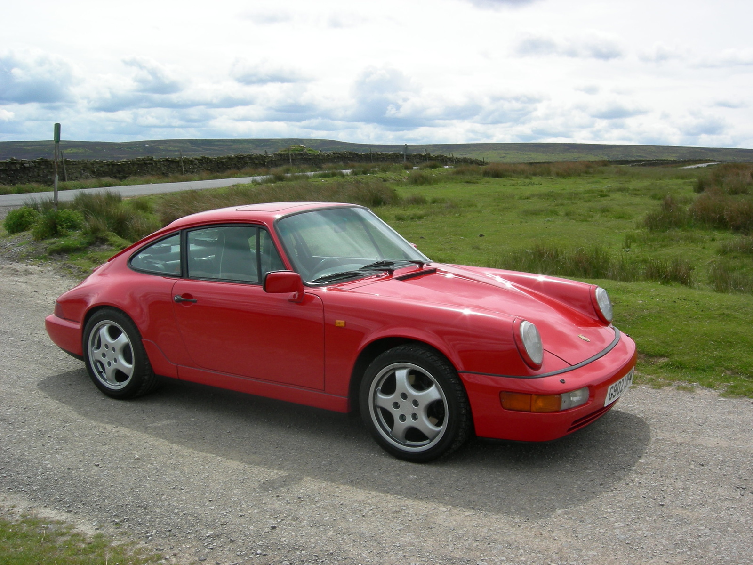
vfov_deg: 39.7
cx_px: 376
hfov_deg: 51.4
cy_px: 282
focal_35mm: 36
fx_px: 783
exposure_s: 1/277
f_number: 6.8
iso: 64
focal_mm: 7.5
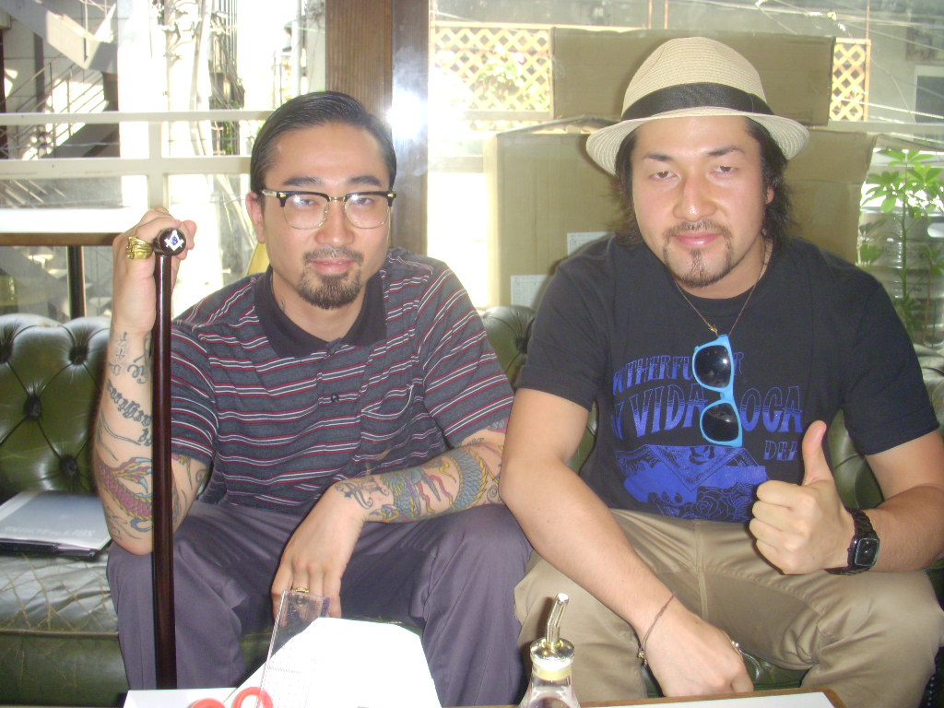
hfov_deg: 49.0
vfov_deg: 37.7
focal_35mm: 38
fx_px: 1036
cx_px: 472
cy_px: 354
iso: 200
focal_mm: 6.3
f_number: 3.3
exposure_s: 1/60
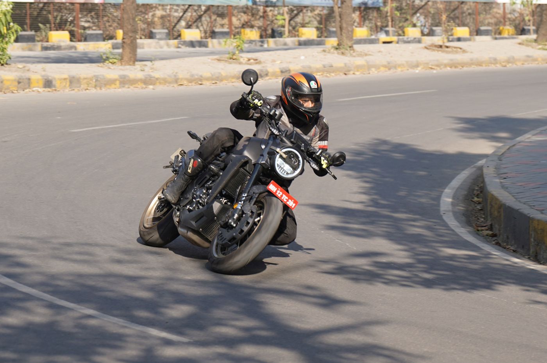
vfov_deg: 16.6
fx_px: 1245
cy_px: 182
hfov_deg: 24.8
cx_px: 274
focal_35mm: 82
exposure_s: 1/400
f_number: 4.5
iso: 100
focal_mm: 82
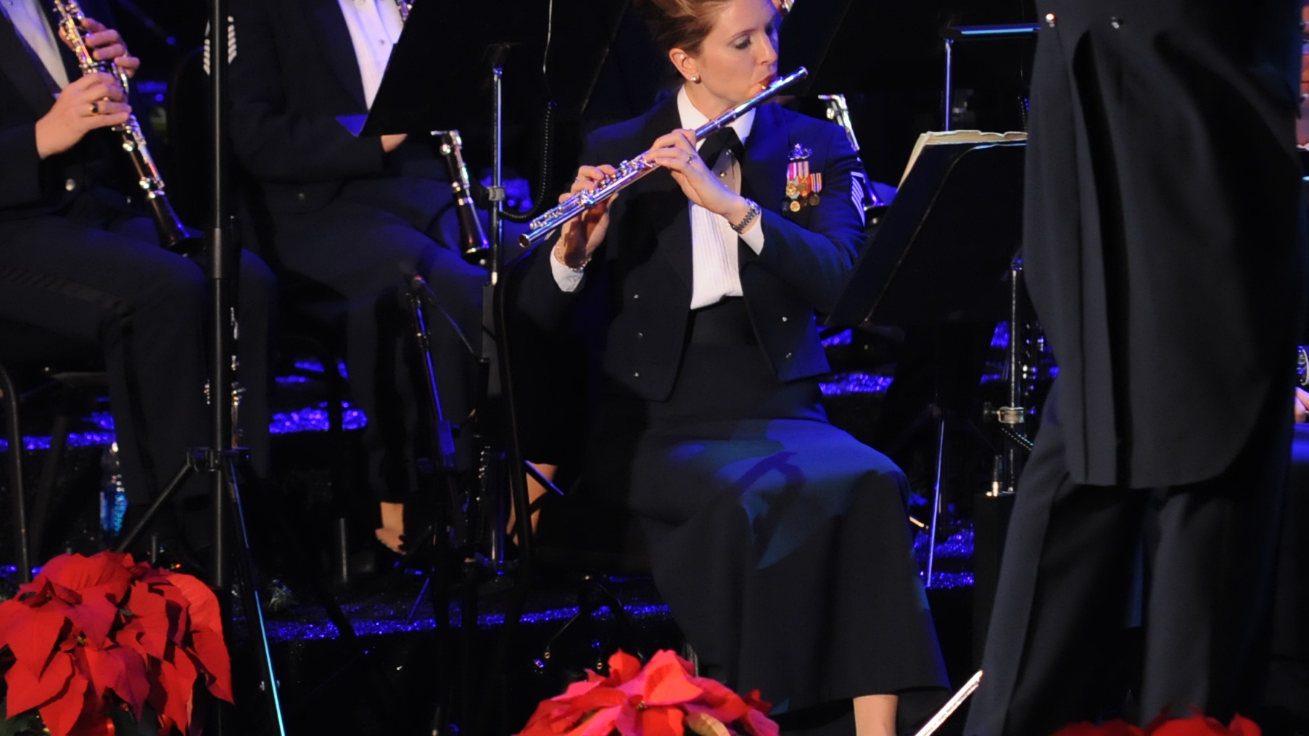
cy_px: 199
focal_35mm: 432
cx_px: 440
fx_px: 14993
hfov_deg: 5.0
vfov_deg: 2.8
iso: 2000
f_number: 2.8
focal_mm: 175
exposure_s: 1/200
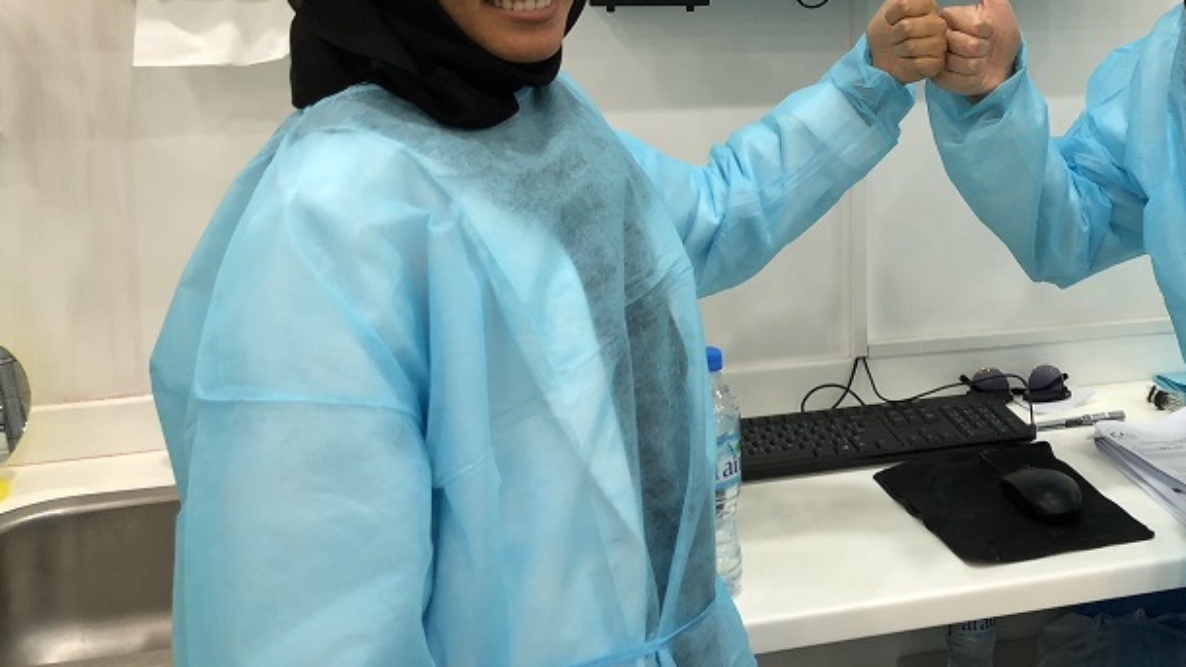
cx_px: 871
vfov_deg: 25.4
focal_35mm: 45
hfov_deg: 44.2
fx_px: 1415
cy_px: 28
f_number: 1.8
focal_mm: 4
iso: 40
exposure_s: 1/20
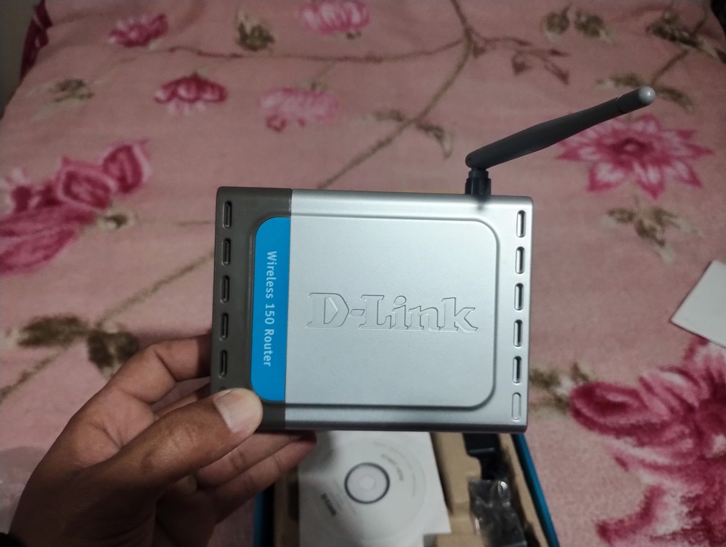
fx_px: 588
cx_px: 363
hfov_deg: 63.4
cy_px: 274
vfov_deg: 49.9
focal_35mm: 28
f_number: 1.8
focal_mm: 4.27
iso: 963
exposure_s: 1/40
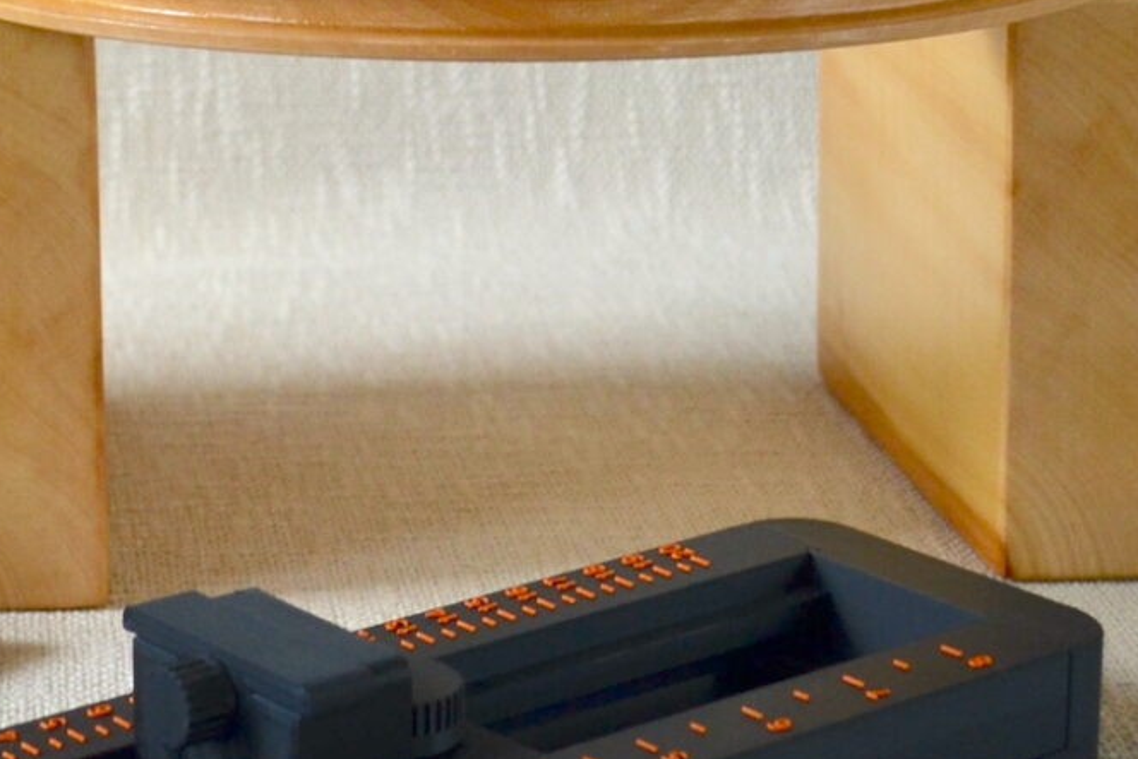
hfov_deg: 18.2
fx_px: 3509
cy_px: 251
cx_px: 137
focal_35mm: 111
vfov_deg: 12.3
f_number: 4.5
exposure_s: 1/80
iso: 200
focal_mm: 24
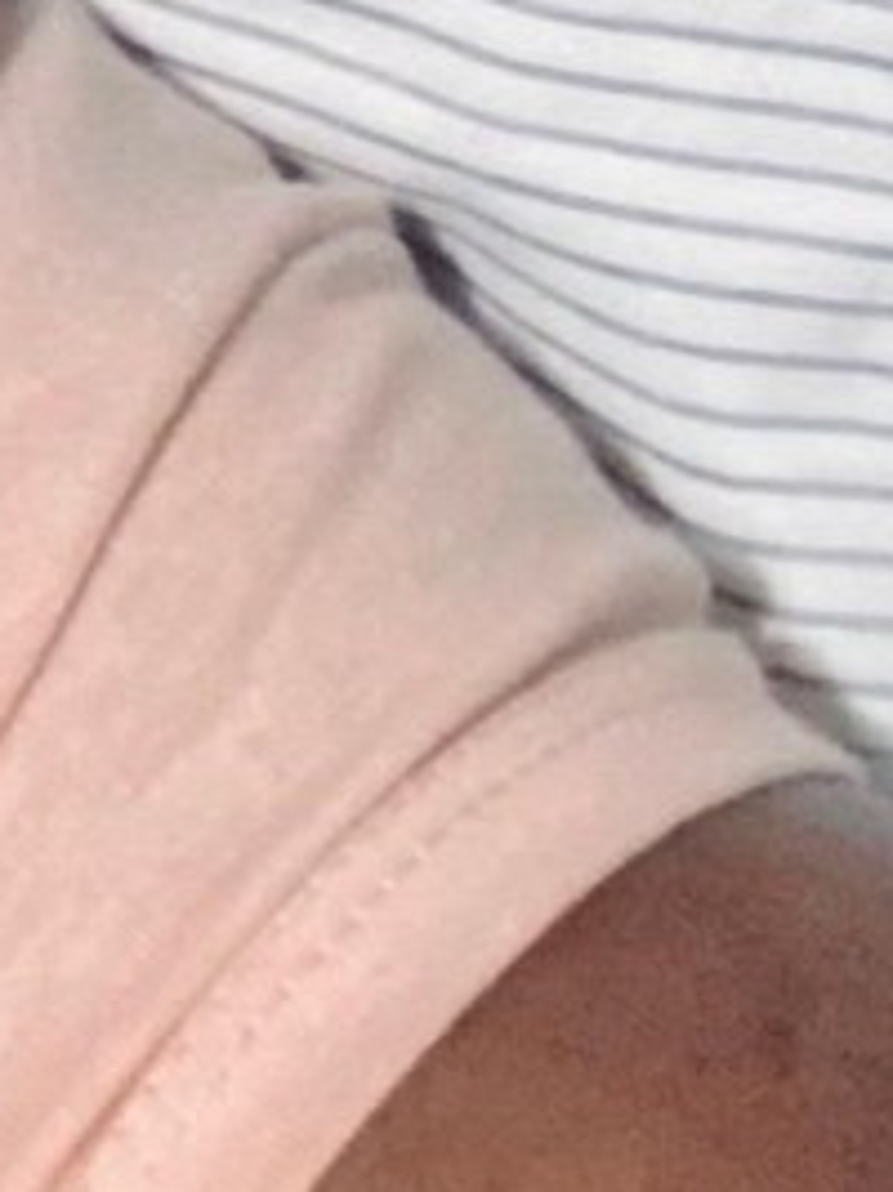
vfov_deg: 8.3
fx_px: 7436
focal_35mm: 216
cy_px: -1750
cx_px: -446
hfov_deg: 6.8
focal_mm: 2.71
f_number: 2.2
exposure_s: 1/15
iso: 1600
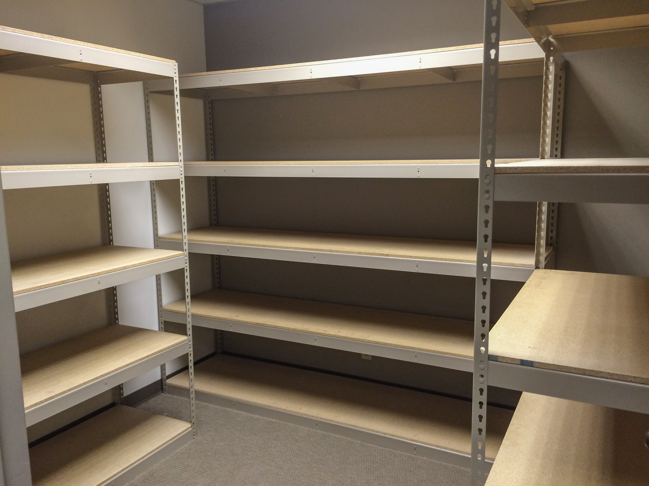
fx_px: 544
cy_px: 243
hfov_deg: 61.7
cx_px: 324
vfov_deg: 48.2
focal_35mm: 29
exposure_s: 1/30
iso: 100
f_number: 2.2
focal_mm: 4.15
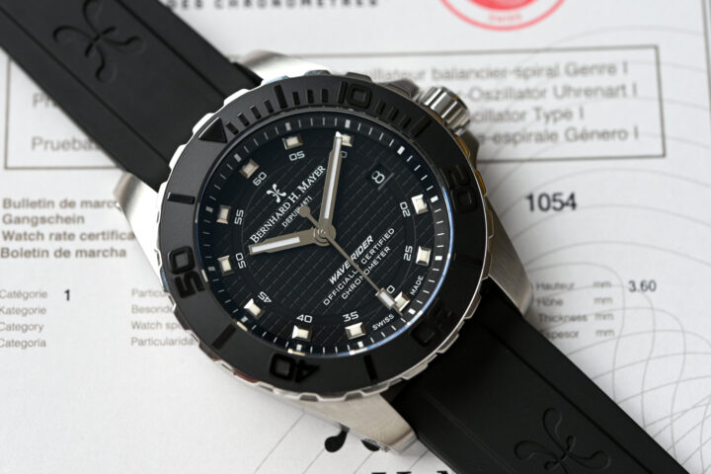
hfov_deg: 33.4
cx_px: 356
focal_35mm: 60
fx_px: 1185
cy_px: 237
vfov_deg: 22.6
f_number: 7.1
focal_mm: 60
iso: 400
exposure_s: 1/60
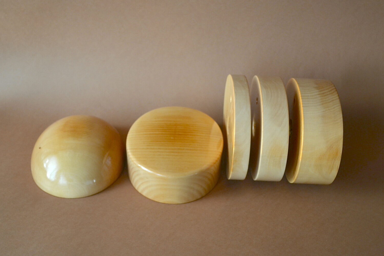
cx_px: 189
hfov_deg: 55.8
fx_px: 363
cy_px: 131
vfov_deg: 38.9
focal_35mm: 34
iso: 200
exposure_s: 1/40
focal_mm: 22
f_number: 4
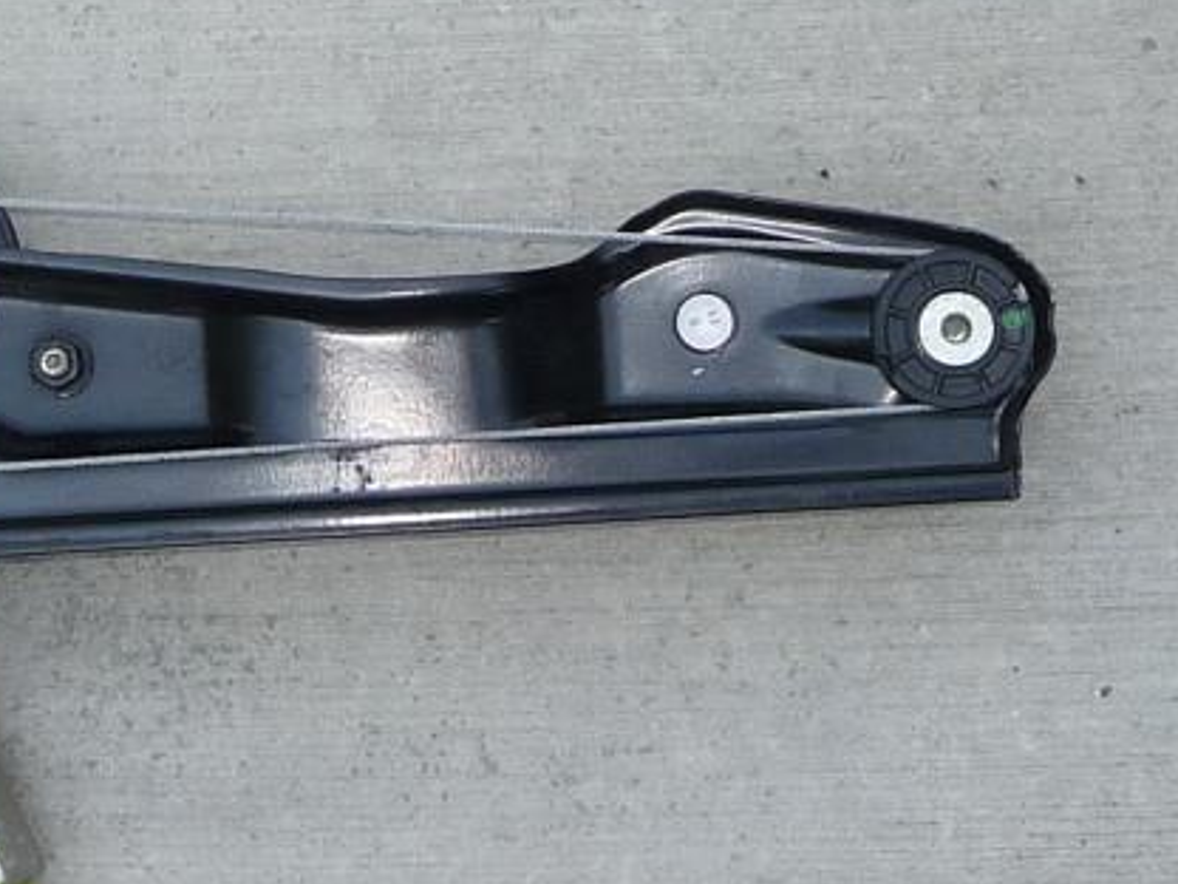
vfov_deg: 12.0
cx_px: -85
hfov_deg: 15.6
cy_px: 507
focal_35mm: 123
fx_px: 4186
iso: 100
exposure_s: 1/200
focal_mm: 5
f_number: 3.4
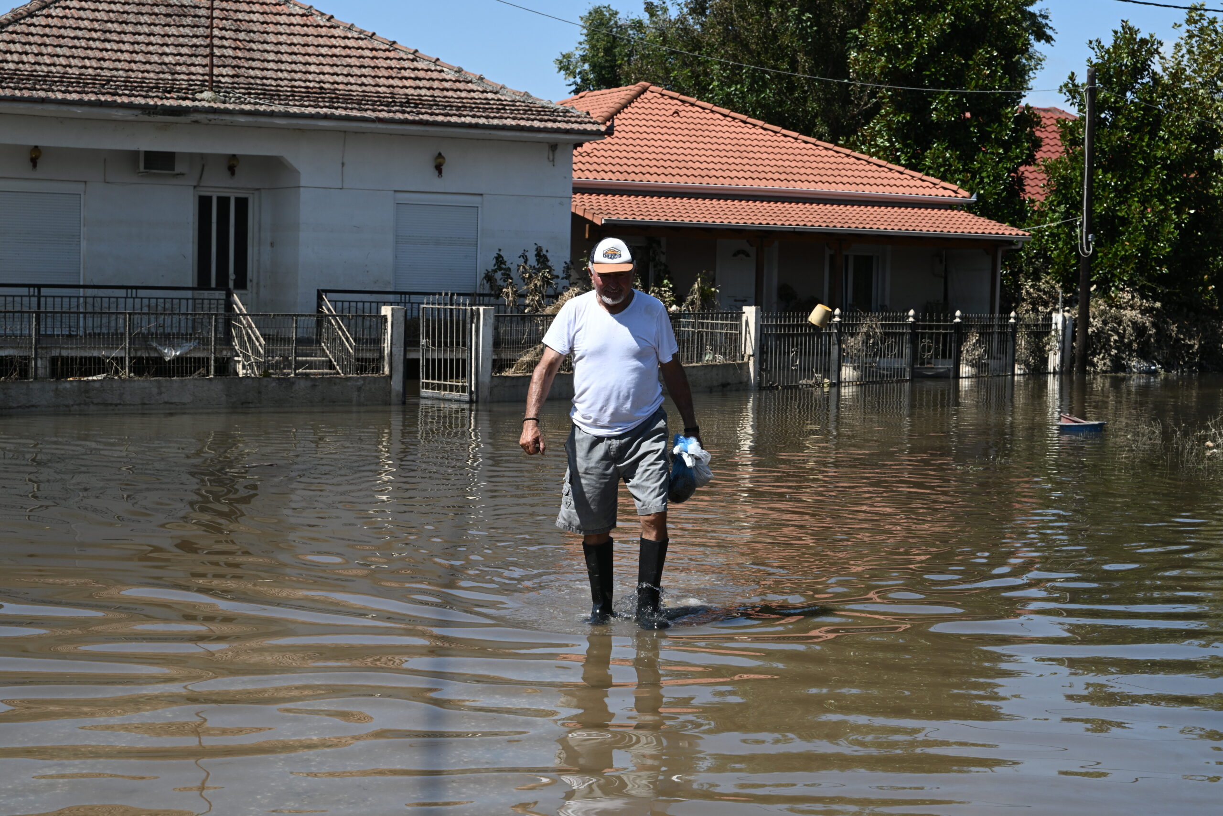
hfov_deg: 32.4
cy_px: 408
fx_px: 2106
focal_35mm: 62
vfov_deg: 21.9
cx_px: 612
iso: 400
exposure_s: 1/800
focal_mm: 62
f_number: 10
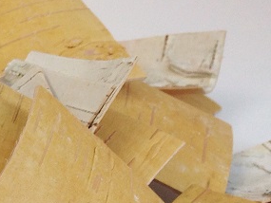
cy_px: 242
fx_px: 979
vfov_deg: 11.6
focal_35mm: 125
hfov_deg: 14.9
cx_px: -98
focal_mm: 4.12
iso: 50
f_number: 2.4
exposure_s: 1/40
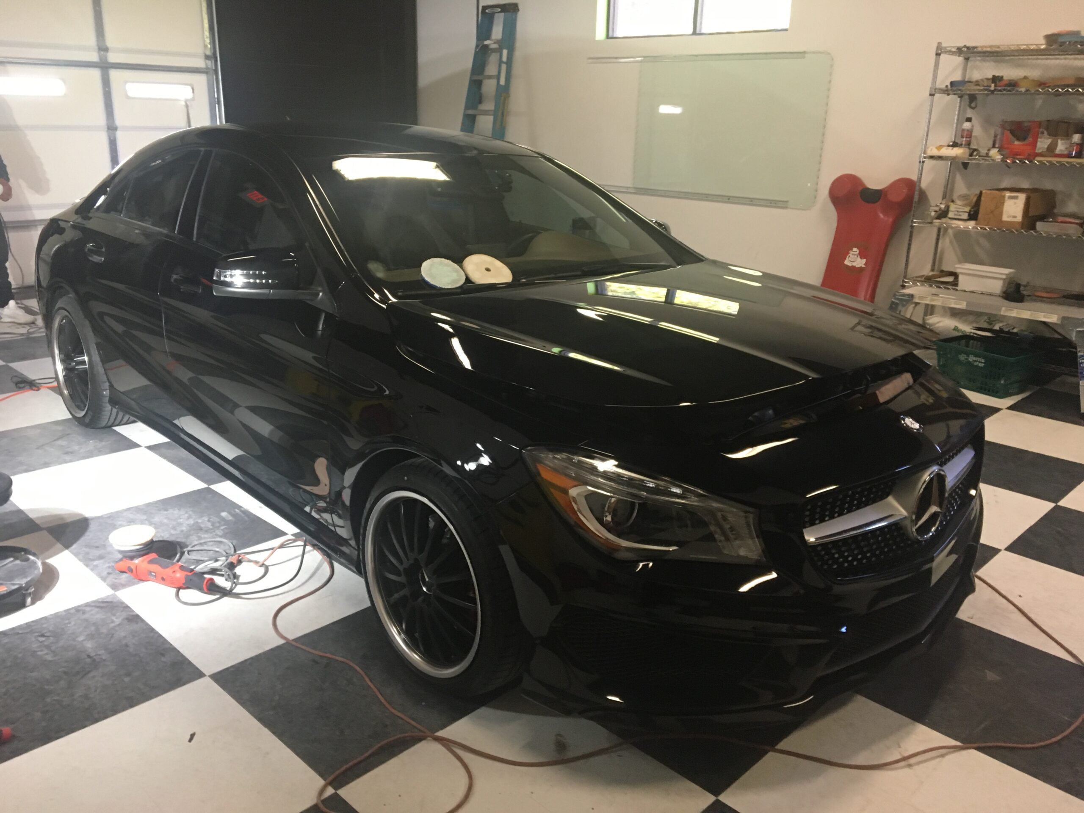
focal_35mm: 29
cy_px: 406
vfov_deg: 48.2
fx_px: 908
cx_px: 542
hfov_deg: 61.7
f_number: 2.2
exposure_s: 1/30
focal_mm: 4.15
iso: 125
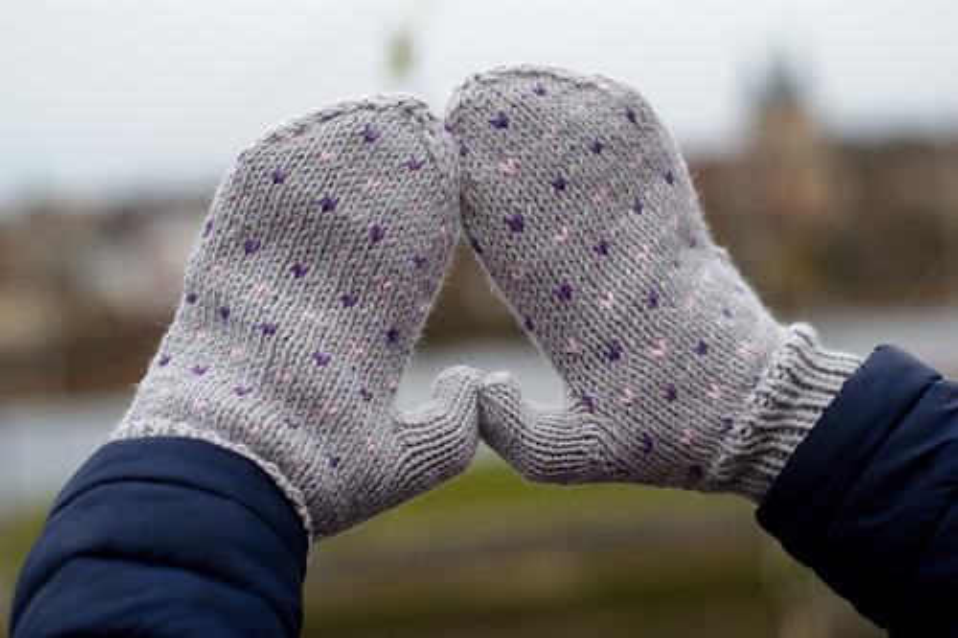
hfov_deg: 27.0
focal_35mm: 75
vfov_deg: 18.2
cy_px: 319
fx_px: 1995
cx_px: 479
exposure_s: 1/250
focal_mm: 50
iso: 100
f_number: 2.8
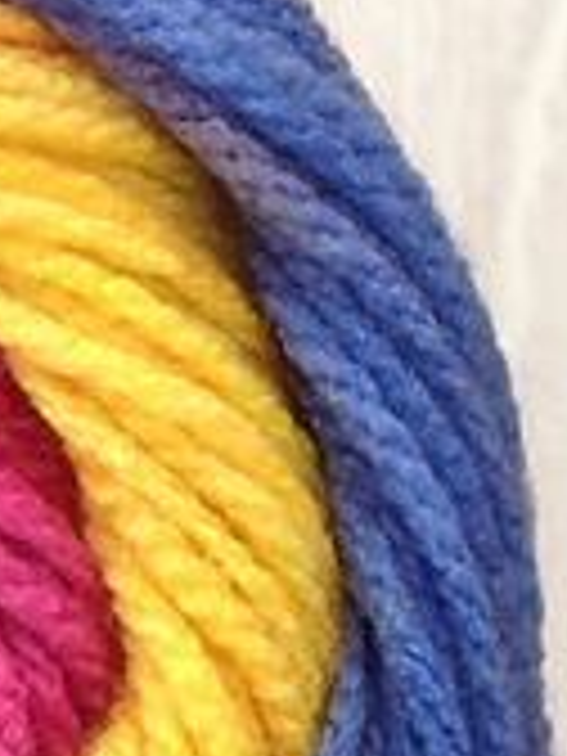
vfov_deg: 14.7
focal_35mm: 133
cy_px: 612
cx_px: -364
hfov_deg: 10.6
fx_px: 2905
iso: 125
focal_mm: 4.28
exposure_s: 1/15
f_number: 2.4
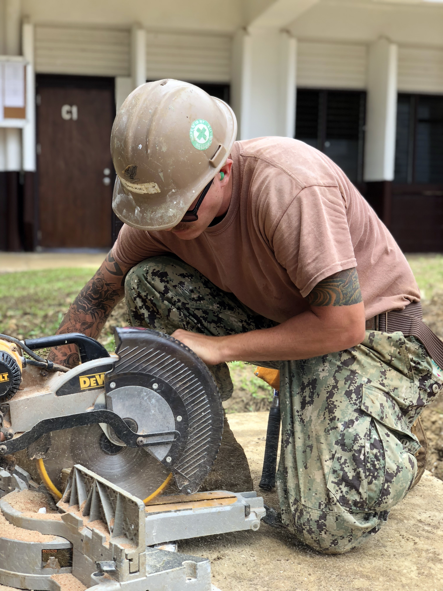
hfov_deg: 28.0
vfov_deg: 36.8
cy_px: 296
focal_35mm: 52
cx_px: 222
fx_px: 887
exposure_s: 1/121
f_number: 2.4
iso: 16
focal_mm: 6
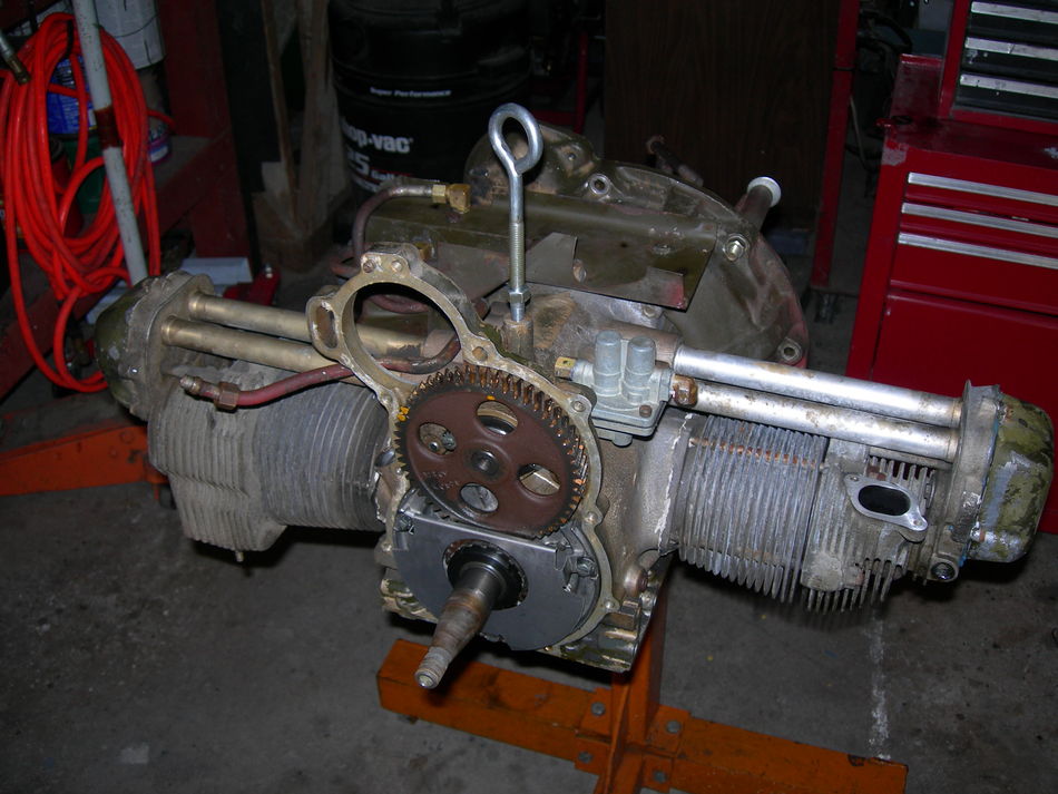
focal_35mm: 38
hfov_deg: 49.0
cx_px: 529
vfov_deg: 37.7
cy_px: 397
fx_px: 1162
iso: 50
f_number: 2.8
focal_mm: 7.8
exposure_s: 1/60.1
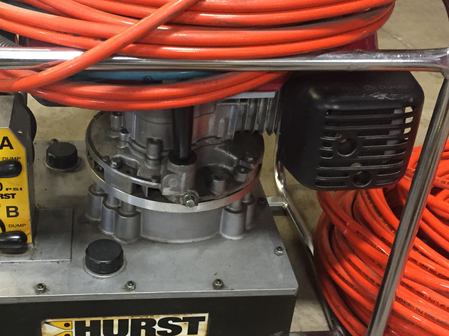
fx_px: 662
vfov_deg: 28.5
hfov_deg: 37.2
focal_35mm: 51
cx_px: 162
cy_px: 137
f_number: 2.2
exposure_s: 1/20
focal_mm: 4.15
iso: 250
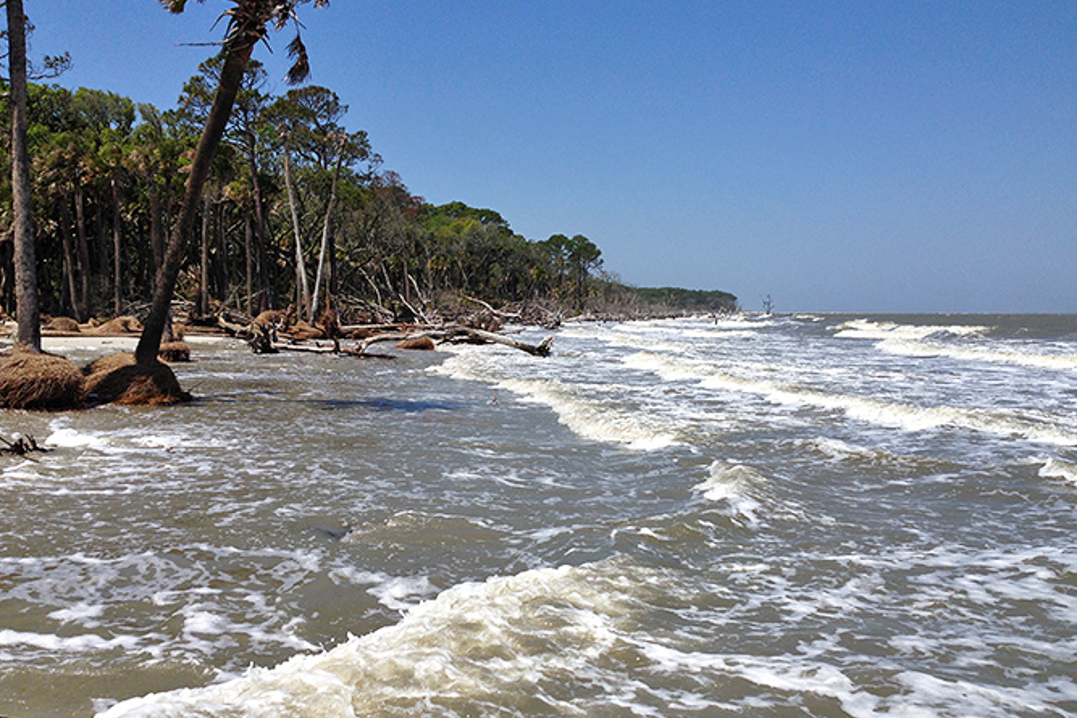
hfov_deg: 54.4
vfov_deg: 37.9
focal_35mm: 35
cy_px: 374
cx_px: 538
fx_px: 1047
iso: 50
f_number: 2.4
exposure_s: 1/2857
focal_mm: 4.12
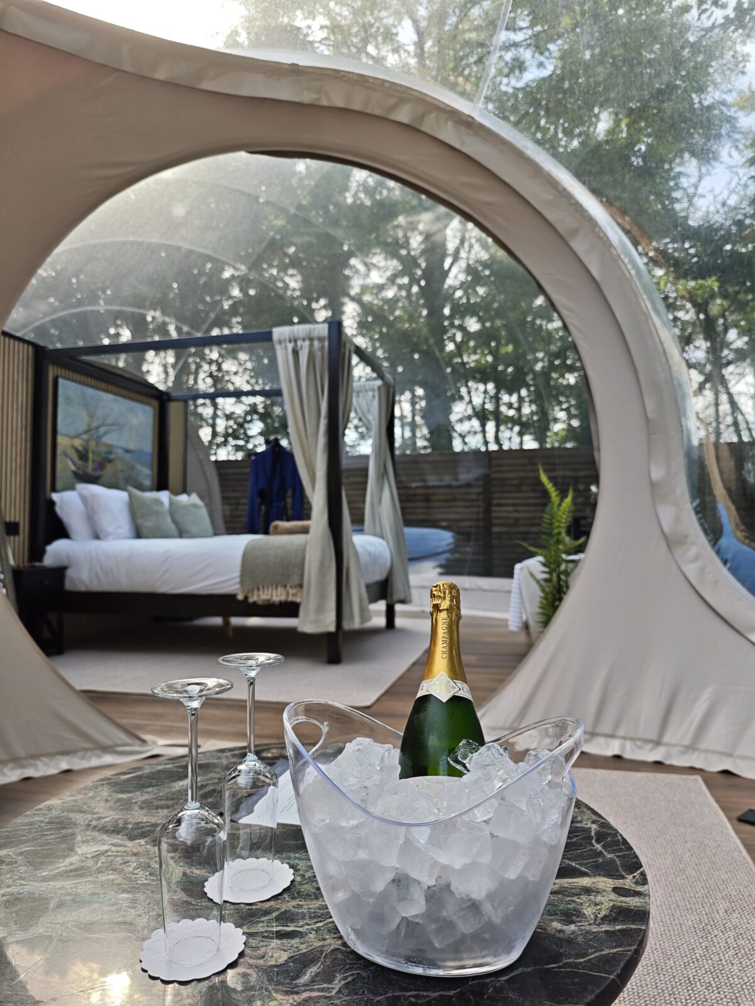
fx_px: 669
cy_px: 503
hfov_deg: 58.9
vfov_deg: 73.9
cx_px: 378
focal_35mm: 23
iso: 50
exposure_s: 1/954
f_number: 1.63
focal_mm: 8.72
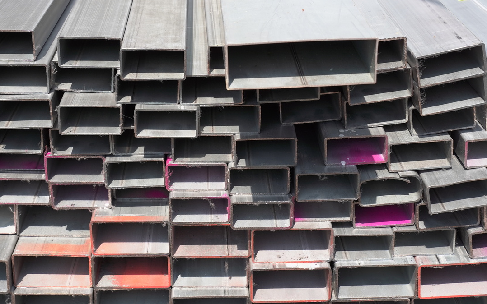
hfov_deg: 33.4
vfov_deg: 21.3
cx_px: 204
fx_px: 810
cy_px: 118
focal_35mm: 61
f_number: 7.1
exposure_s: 1/250
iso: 250
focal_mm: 43
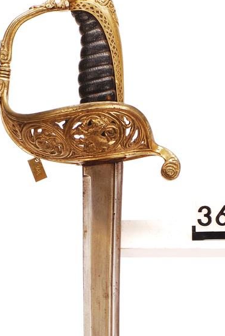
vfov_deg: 9.1
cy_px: 297
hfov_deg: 6.1
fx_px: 2115
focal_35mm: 226
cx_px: 96
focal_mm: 70
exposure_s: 1/60
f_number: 9
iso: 100
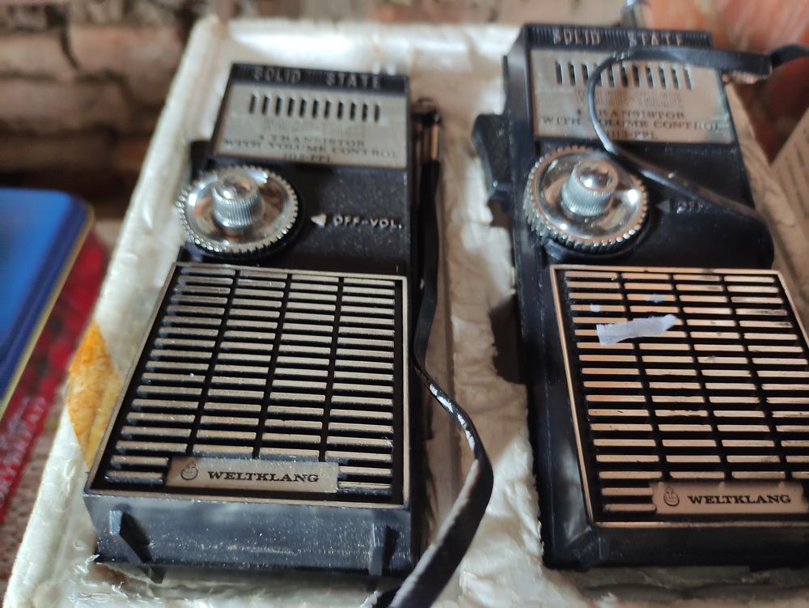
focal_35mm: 25
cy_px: 304
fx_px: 585
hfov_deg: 69.4
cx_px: 404
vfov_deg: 54.9
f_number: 1.89
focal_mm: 5.43
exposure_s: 1/33
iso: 545
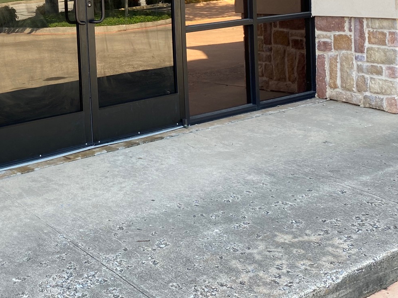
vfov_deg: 26.5
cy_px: 26
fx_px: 609
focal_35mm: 53
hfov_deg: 34.9
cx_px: 75
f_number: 1.8
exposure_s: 1/176
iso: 32
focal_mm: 4.25
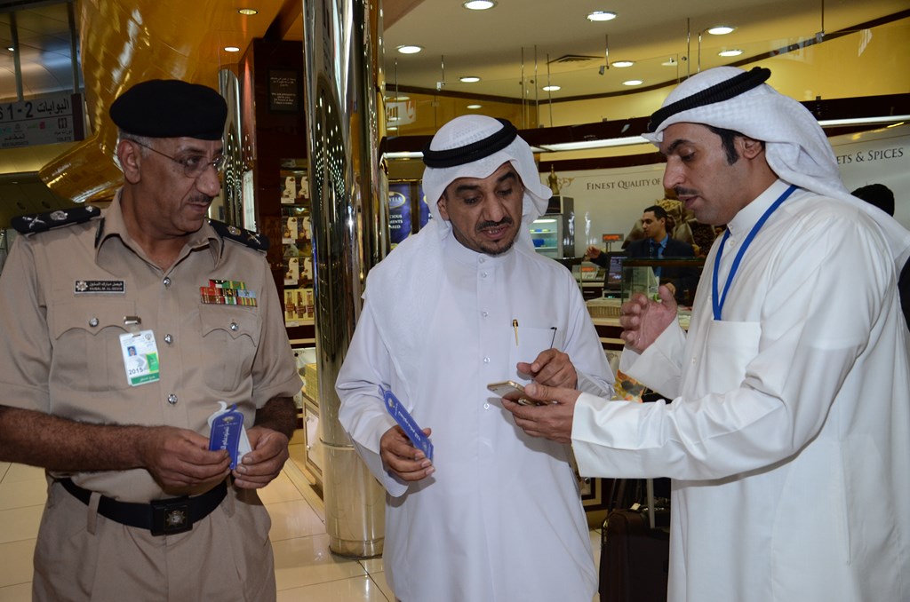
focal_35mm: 32
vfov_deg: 41.5
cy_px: 301
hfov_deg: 59.6
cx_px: 455
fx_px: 795
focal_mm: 21
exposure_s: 1/160
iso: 1000
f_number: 3.8
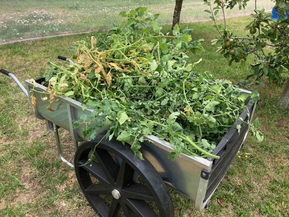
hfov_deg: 63.4
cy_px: 108
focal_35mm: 28
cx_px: 144
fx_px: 234
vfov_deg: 49.7
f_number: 1.8
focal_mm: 3.99
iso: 20
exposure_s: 1/564
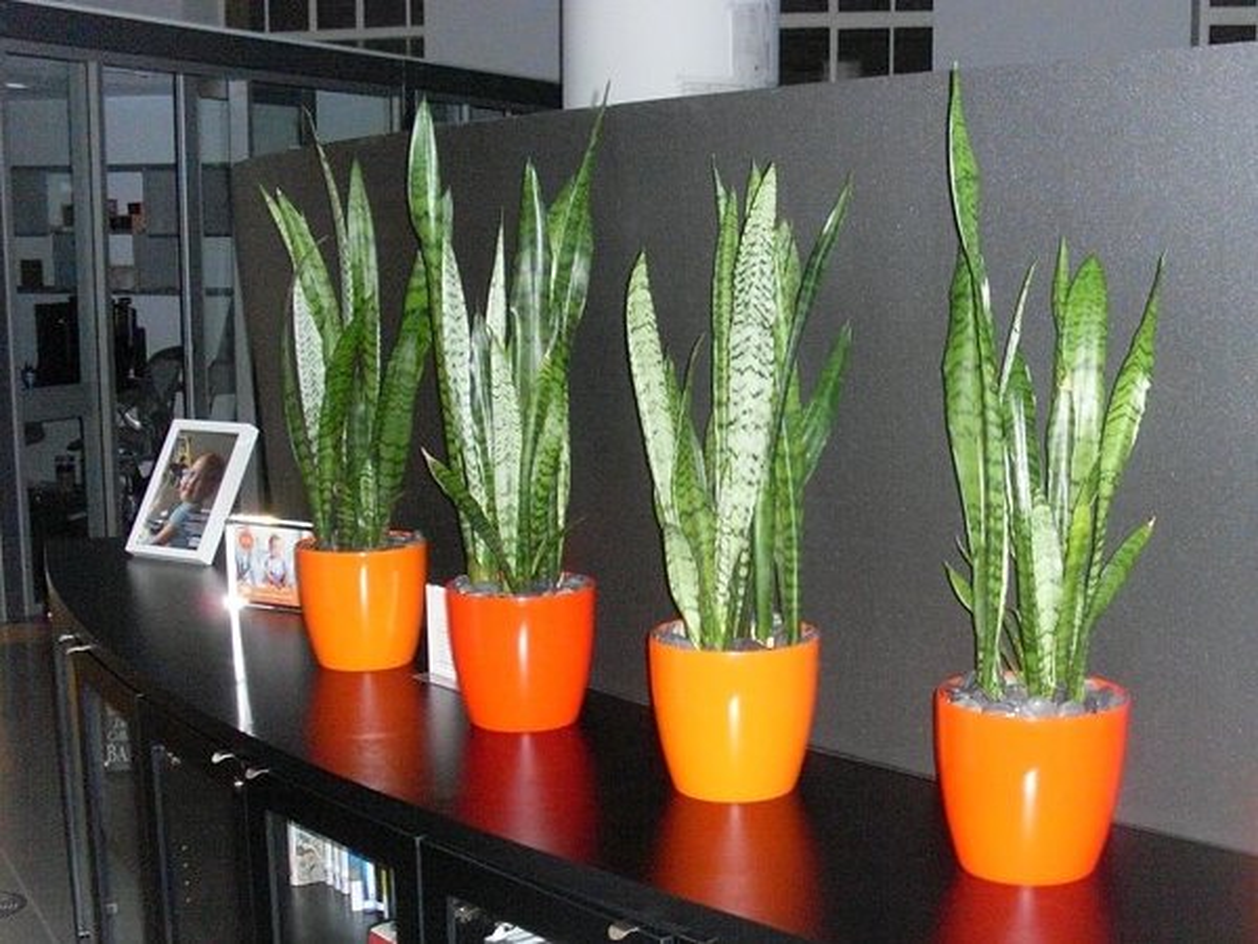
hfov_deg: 49.0
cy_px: 472
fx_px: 1381
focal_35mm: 38
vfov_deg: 37.7
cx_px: 629
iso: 400
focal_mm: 6.3
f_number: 3
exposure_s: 1/45
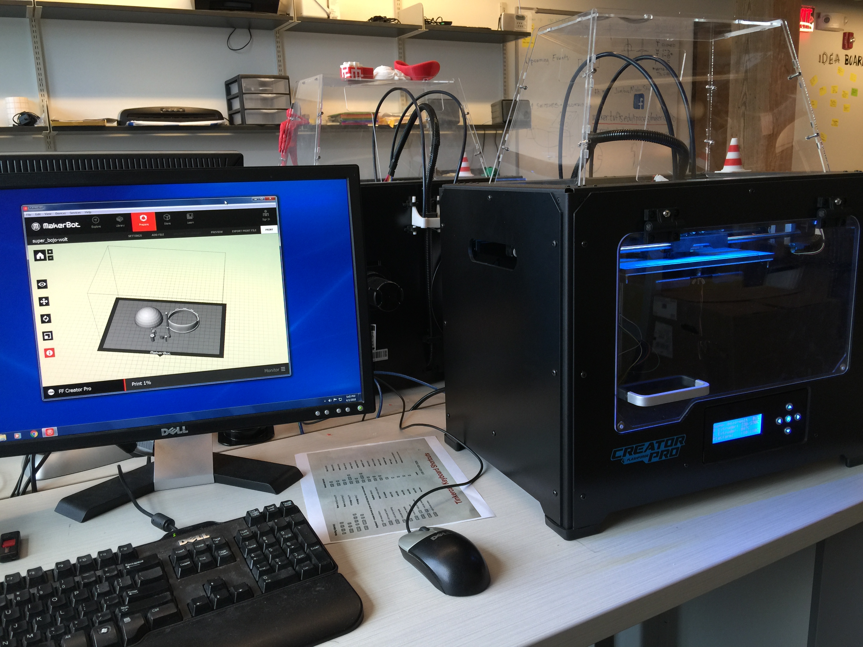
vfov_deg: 48.2
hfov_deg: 61.7
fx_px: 723
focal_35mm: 29
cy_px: 324
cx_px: 432
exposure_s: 1/15
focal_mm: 4.15
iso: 32
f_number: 2.2
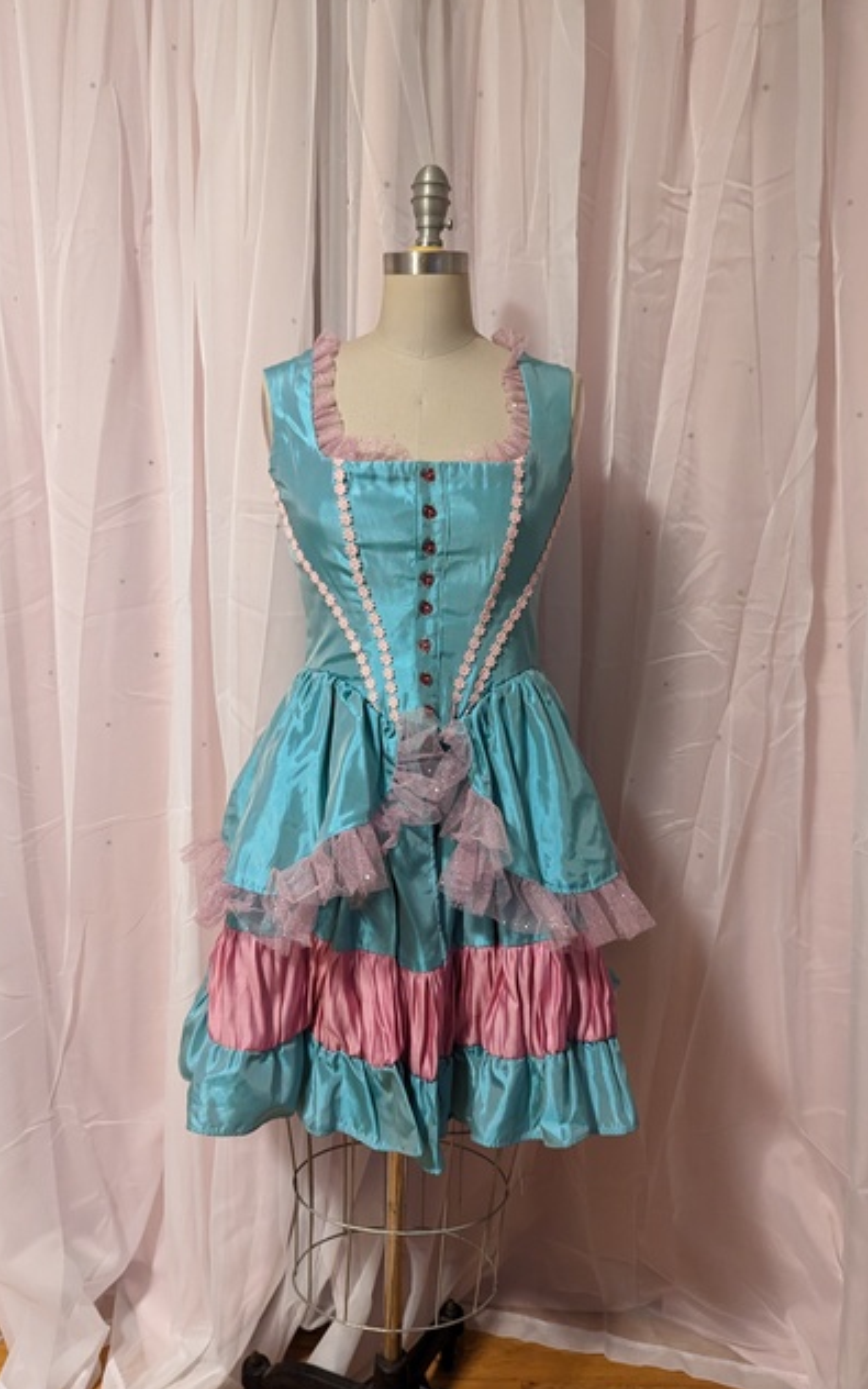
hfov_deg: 47.6
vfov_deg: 70.4
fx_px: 984
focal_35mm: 26
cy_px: 691
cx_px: 435
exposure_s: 1/120
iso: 2619
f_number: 1.85
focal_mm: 6.81
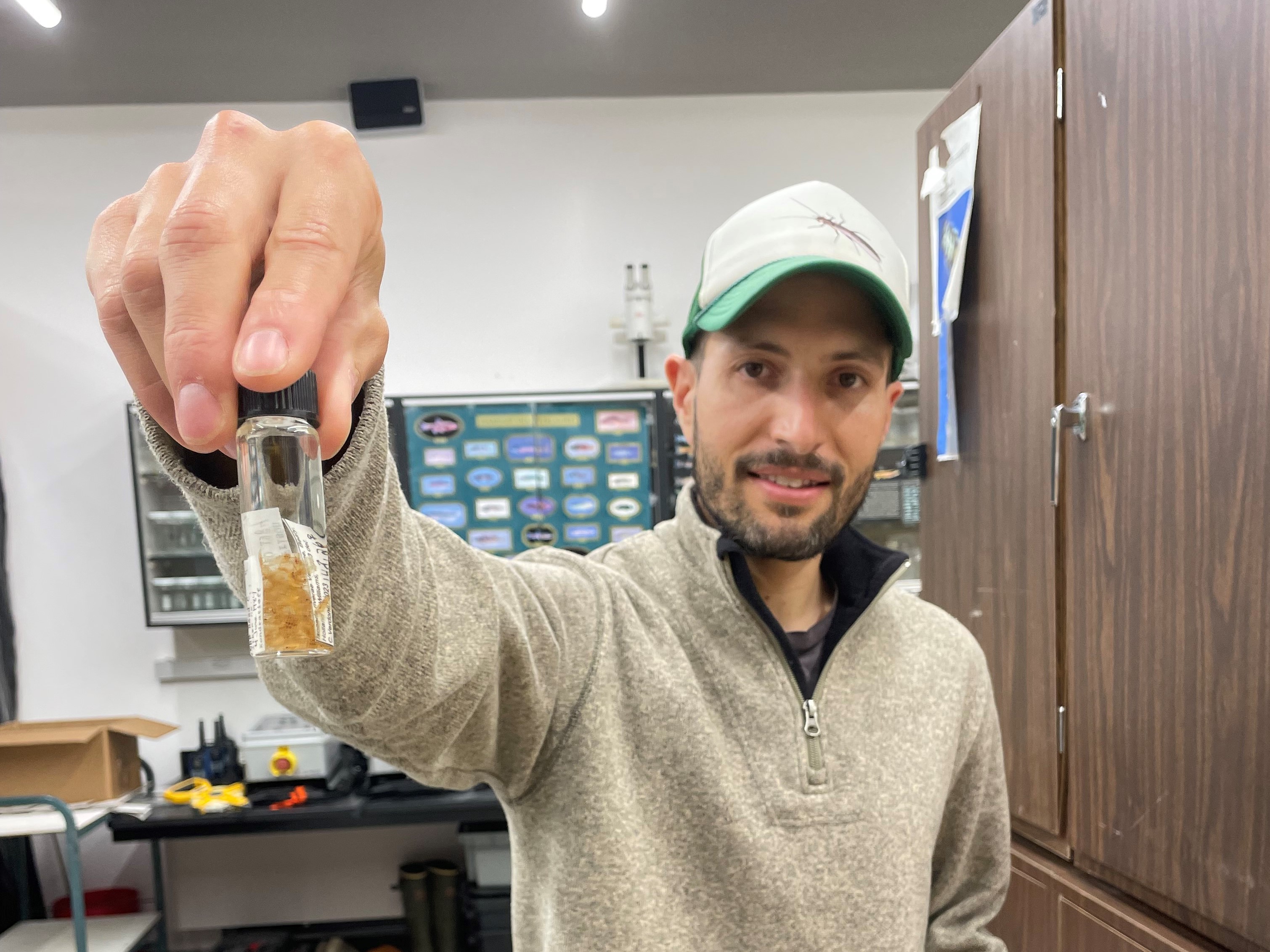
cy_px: 476
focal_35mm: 26
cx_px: 635
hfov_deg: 67.3
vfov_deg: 53.1
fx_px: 954
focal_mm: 4.2
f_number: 1.6
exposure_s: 1/120
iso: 80
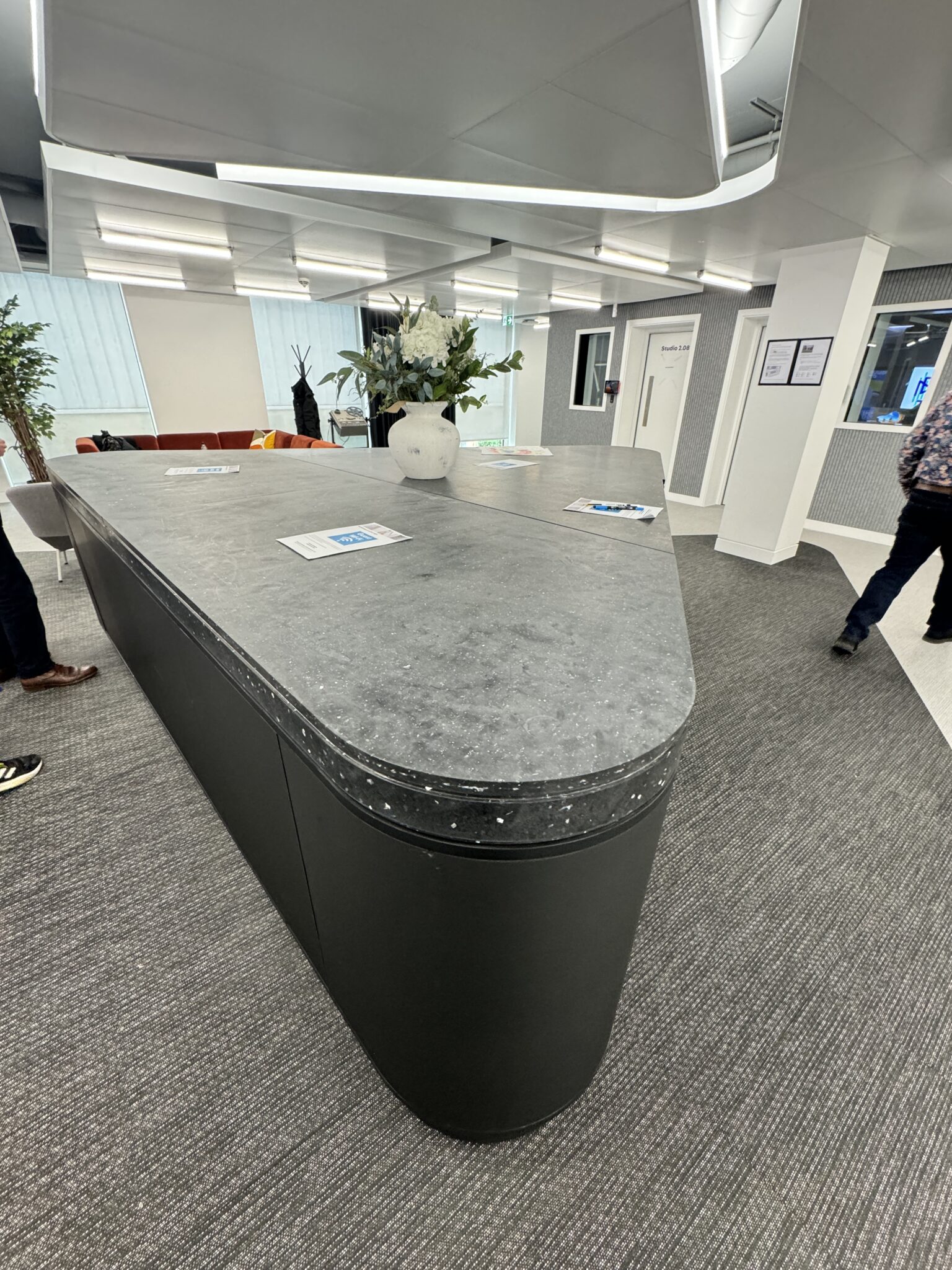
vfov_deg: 102.1
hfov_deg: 85.7
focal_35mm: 14
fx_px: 513
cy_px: 635
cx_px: 476
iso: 320
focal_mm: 2.22
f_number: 2.2
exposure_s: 1/50
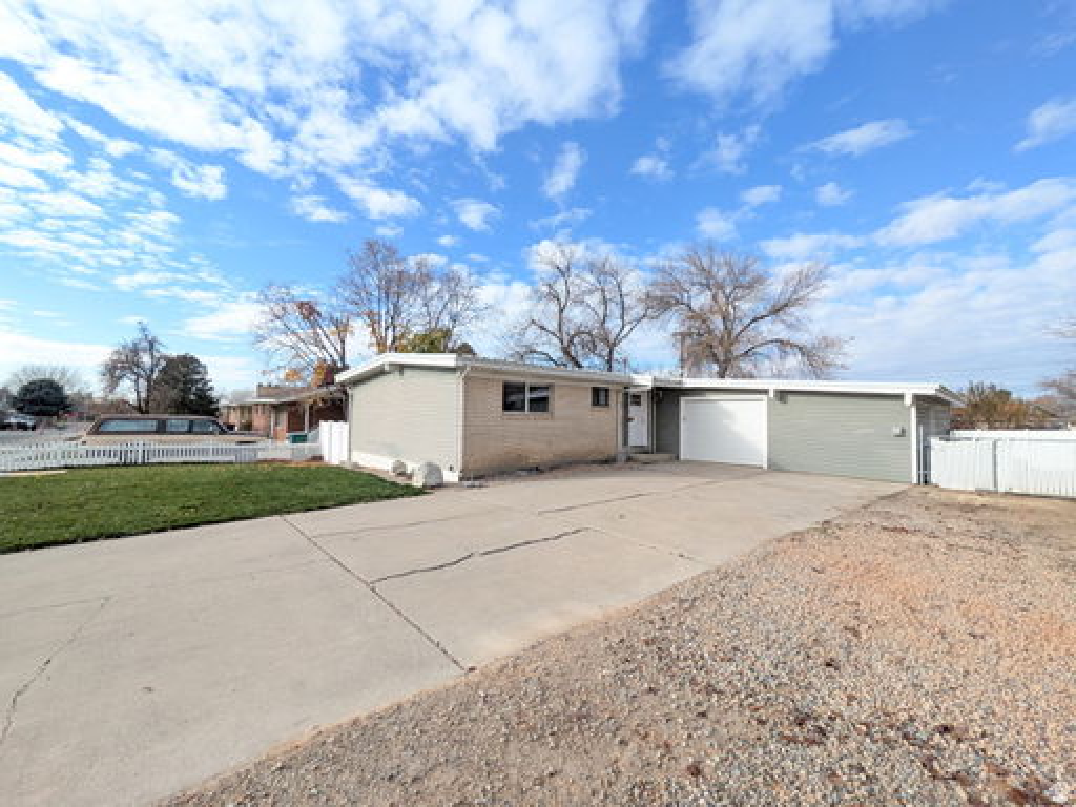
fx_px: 435
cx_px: 538
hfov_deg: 102.1
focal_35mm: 14
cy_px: 404
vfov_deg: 85.7
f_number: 2.2
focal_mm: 1.83
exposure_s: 1/718
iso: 50
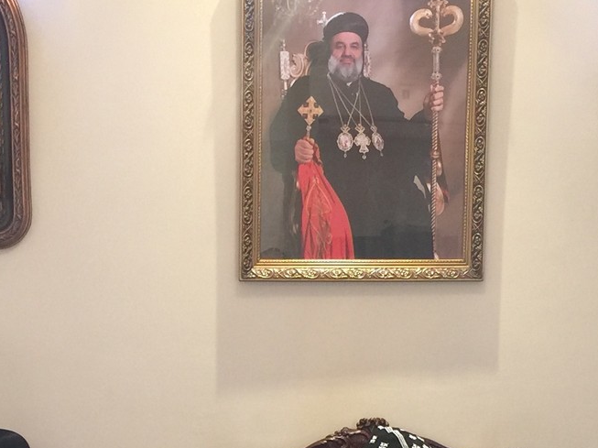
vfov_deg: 15.8
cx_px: 158
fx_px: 1571
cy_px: 498
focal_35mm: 91
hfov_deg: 21.4
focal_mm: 4.15
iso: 64
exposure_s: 1/17
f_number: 2.2
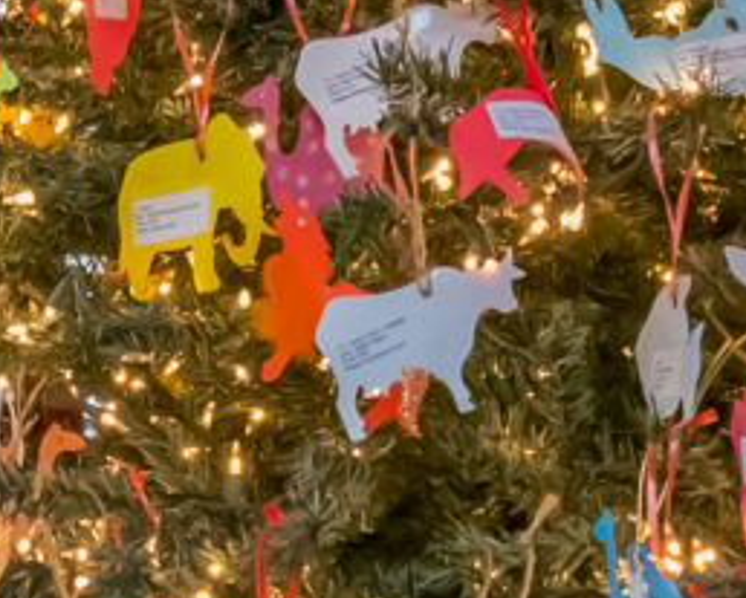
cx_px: 263
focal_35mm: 253
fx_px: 5592
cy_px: 851
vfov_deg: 6.1
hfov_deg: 7.6
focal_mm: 34
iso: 6400
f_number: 5.6
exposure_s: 1/125
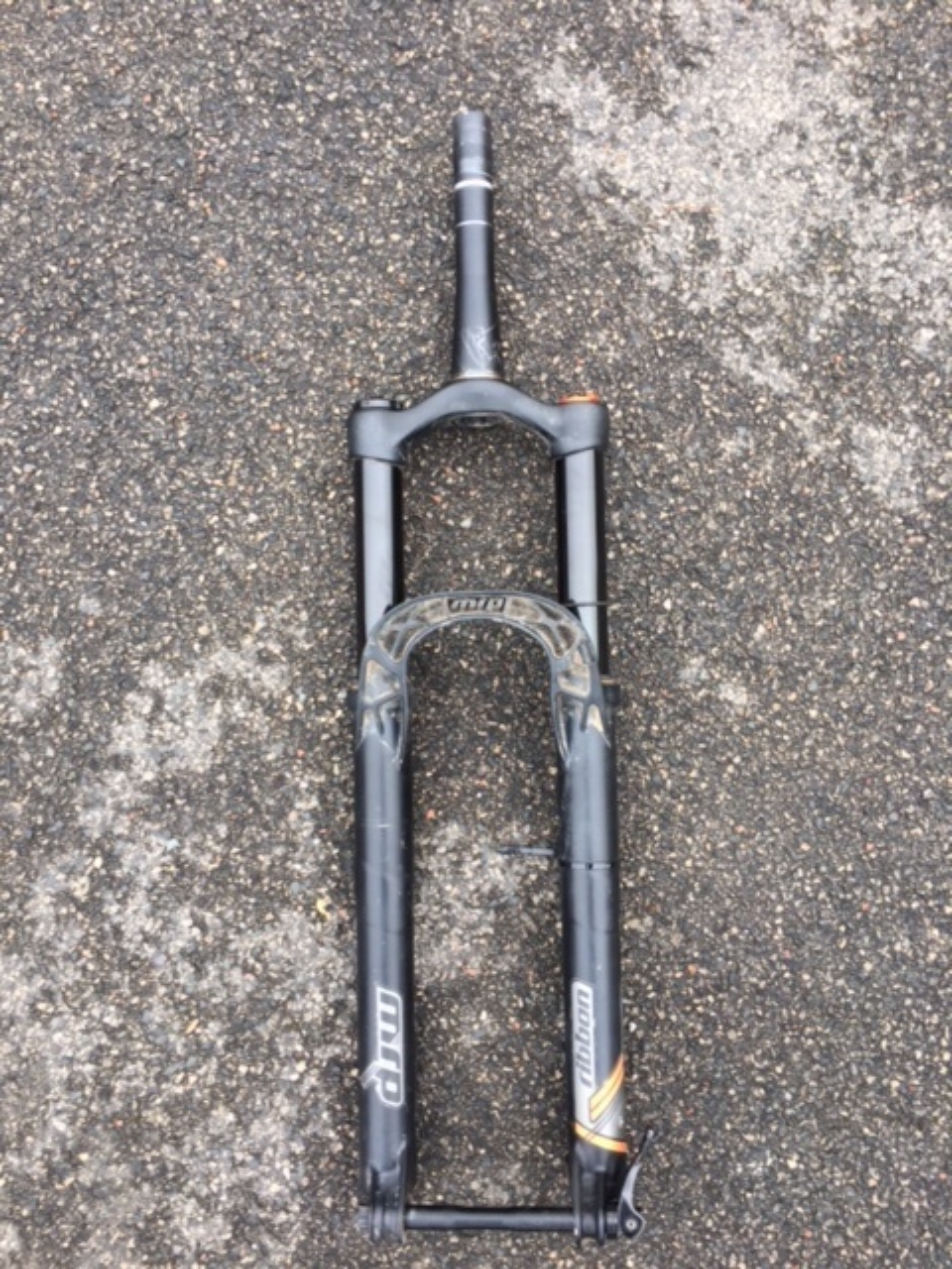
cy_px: 634
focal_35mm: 29
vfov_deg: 61.7
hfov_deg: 48.2
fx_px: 1063
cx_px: 476
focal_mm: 4.15
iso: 25
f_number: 2.2
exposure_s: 1/100
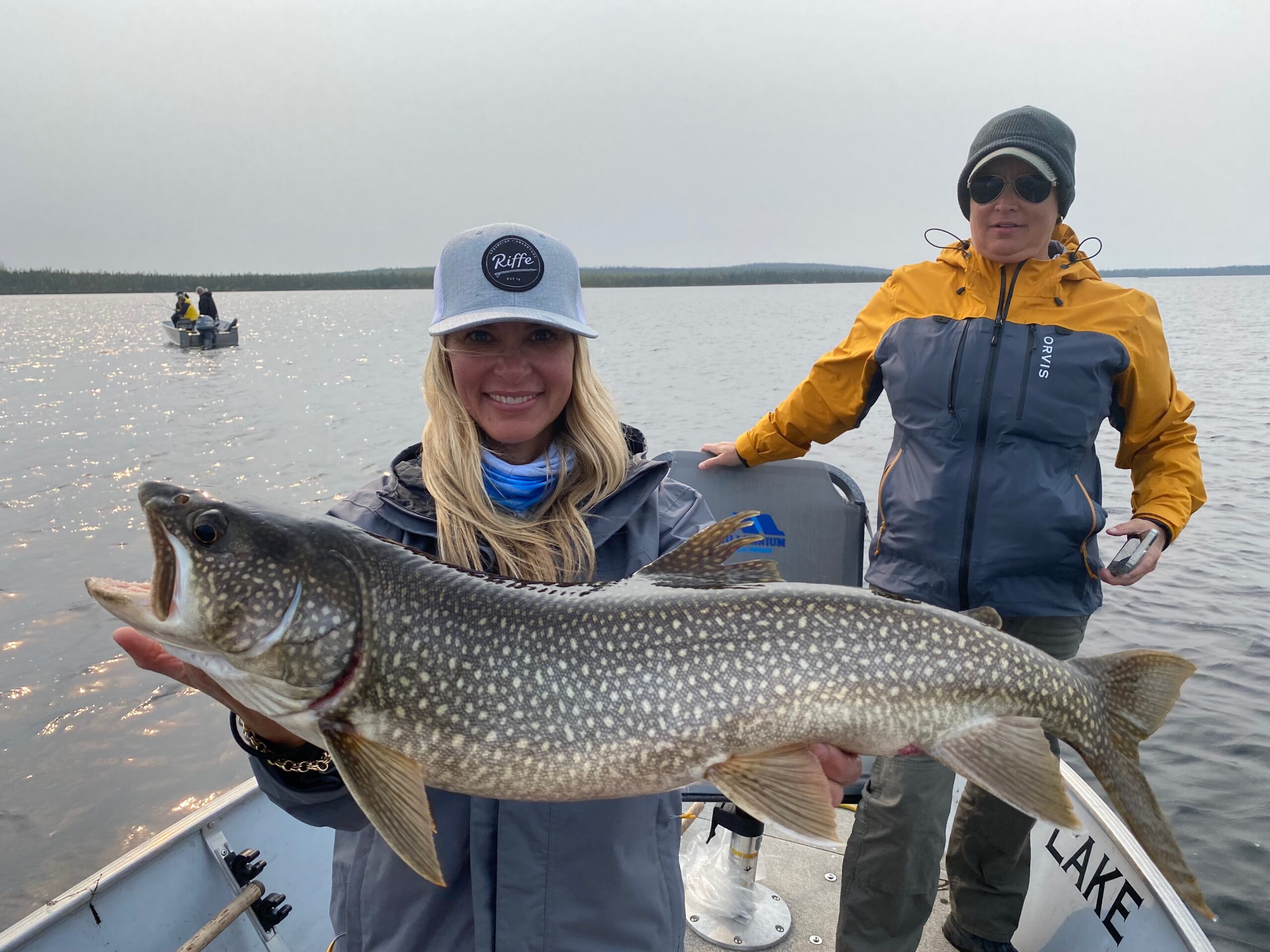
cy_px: 476
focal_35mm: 26
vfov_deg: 53.1
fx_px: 954
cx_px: 635
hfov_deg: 67.3
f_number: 1.8
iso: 32
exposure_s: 1/1678
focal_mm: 4.25
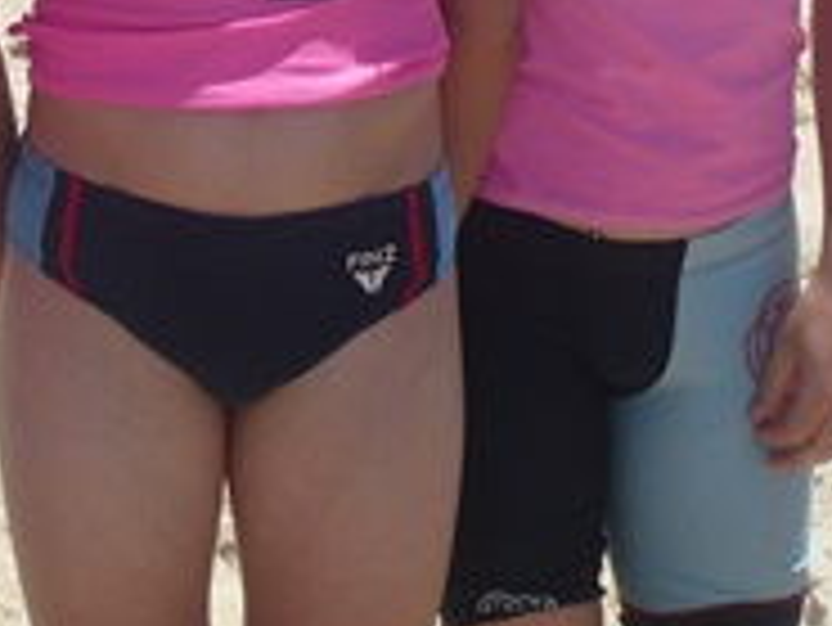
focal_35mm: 121
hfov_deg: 15.9
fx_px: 2910
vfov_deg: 11.8
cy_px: -261
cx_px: -40
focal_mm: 5.8
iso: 100
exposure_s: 1/320
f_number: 8
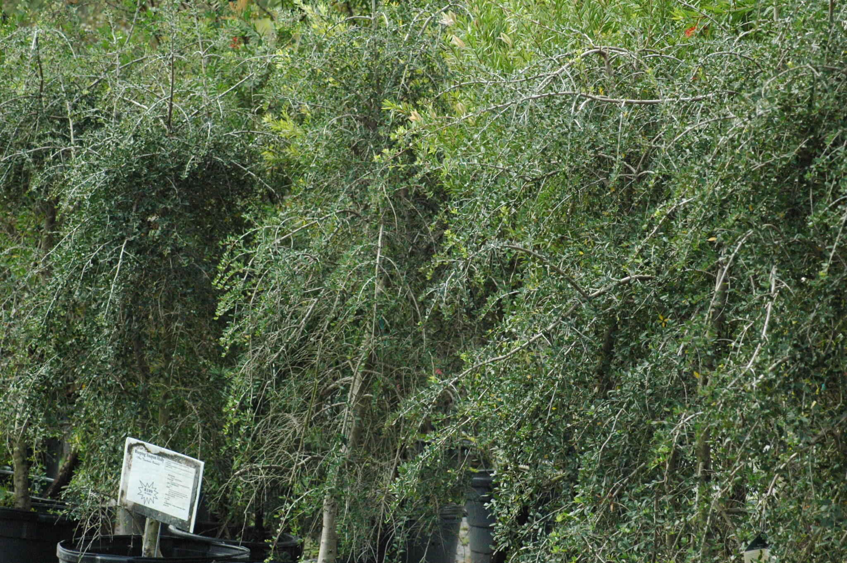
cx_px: 424
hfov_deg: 11.2
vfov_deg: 7.5
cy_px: 282
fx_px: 4302
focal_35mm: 183
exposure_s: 1/500
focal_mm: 122
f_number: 8
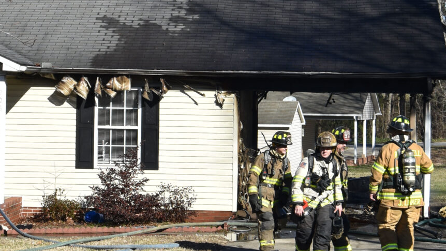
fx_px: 1325
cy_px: 98
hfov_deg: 19.1
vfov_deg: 10.8
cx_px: 199
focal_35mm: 112
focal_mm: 24
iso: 100
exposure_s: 1/320
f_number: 9
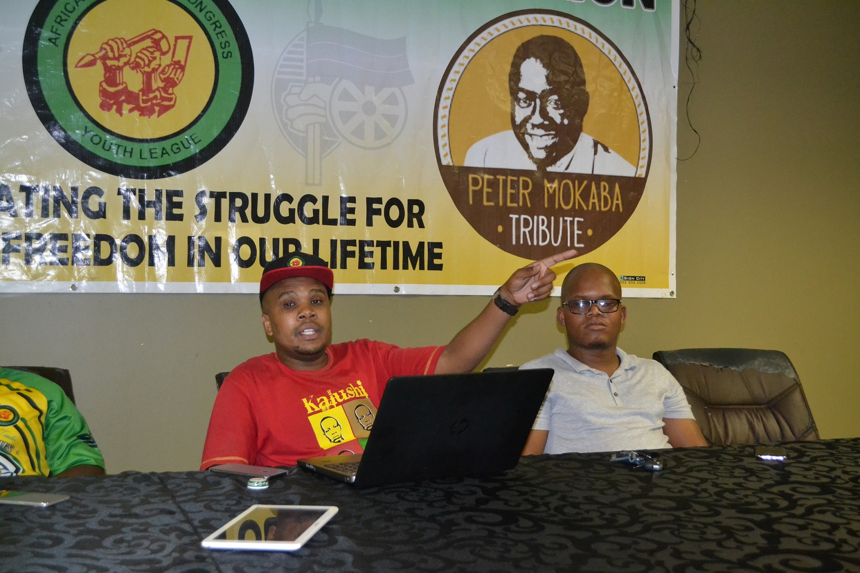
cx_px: 430
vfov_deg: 30.9
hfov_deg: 45.0
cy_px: 286
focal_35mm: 44
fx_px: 1039
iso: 3200
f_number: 4.5
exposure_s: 1/60
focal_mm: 29
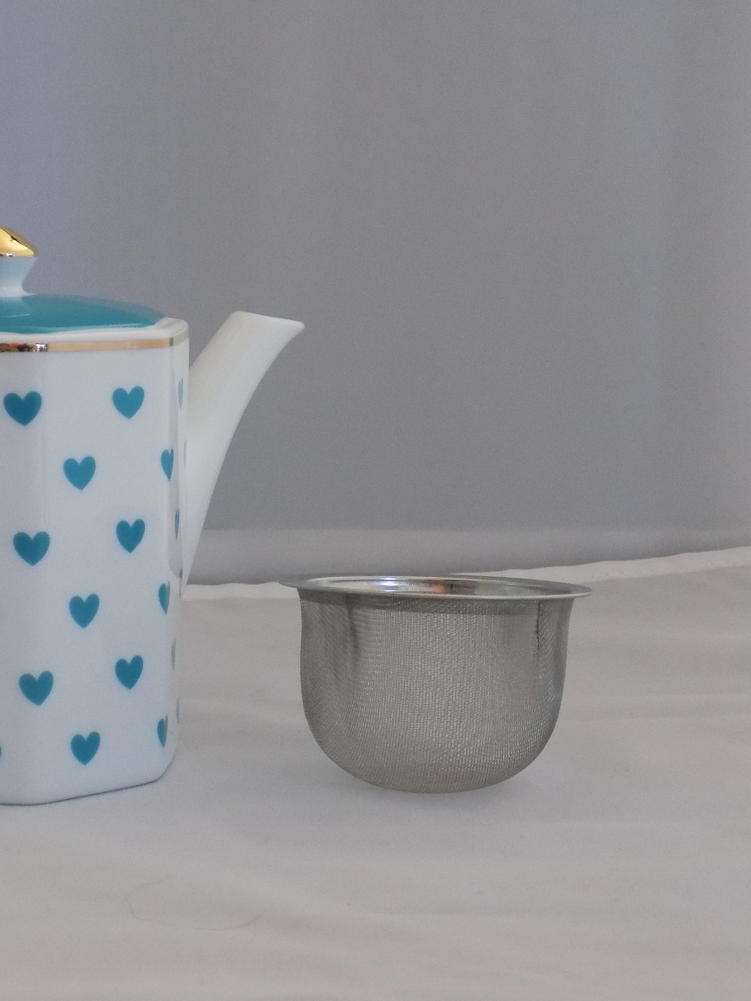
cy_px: 502
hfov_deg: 18.4
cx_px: 84
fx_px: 2285
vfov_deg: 24.7
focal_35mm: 79
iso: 400
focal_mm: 10.5
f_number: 4
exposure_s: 1/1.6
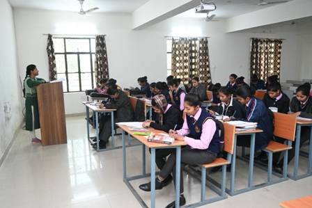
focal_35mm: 30
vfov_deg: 43.6
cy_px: 104
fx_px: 260
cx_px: 156
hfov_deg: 61.9
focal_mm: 20
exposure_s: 1/125
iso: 3200
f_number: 3.8
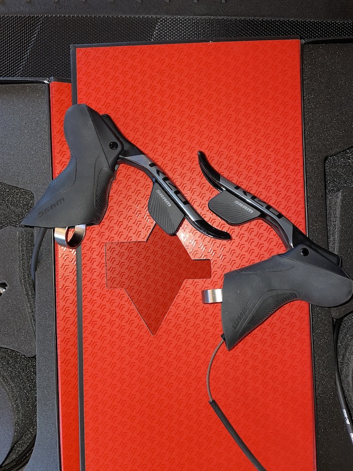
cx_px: 176
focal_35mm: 26
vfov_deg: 67.3
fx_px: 354
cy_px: 236
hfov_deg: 53.1
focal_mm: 4.2
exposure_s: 1/30
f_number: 1.6
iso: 50
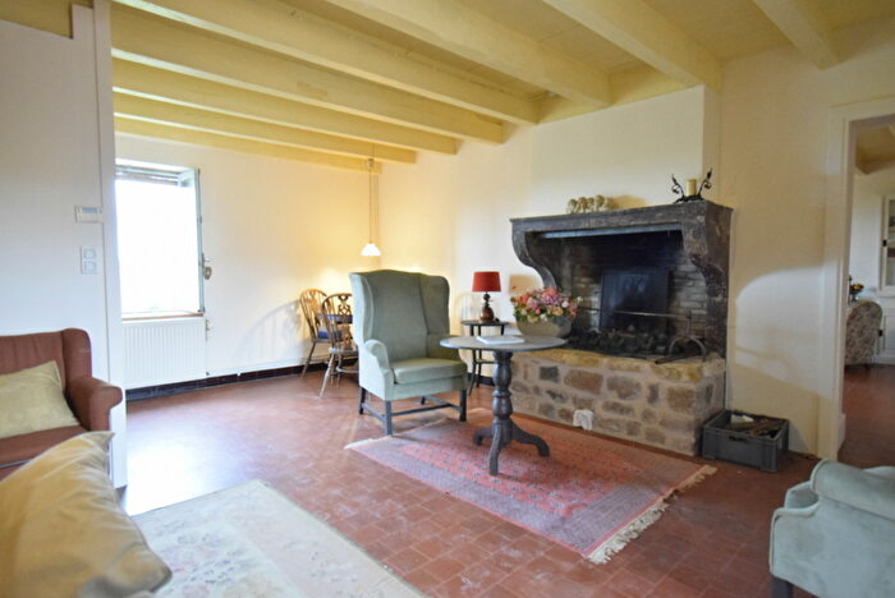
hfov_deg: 85.4
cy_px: 299
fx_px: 485
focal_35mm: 20
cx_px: 448
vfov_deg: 63.3
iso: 6400
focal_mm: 13
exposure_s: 1/50
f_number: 4.8
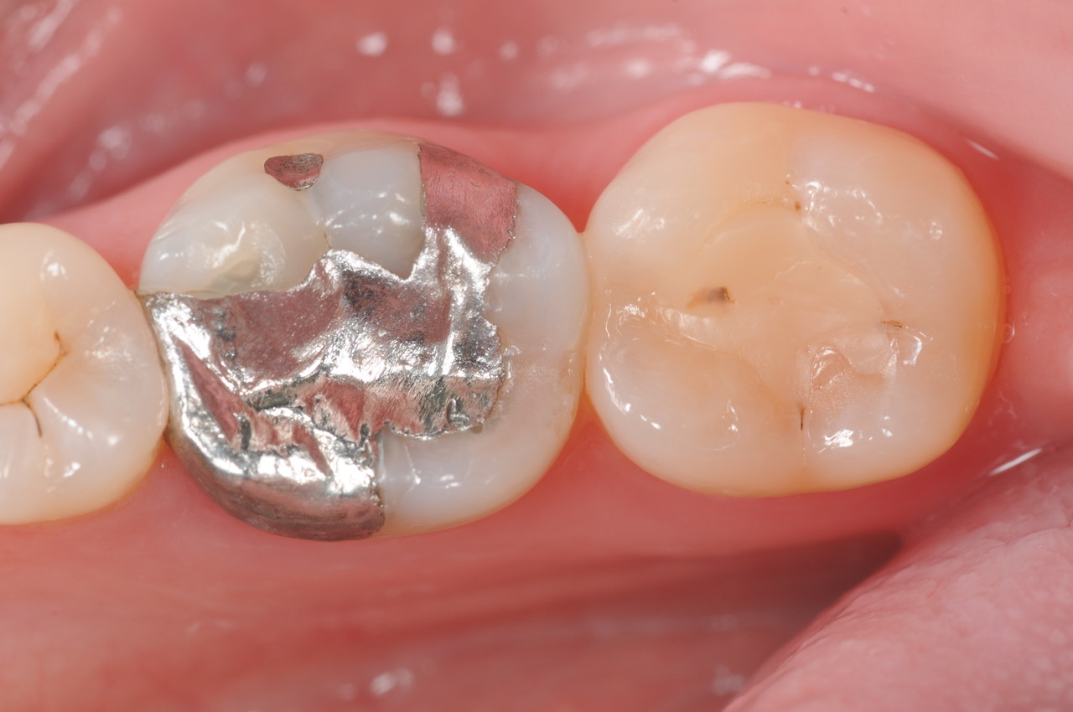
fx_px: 4688
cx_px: 536
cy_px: 356
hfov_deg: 13.1
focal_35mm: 158
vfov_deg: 8.7
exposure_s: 1/60
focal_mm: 105
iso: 200
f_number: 22
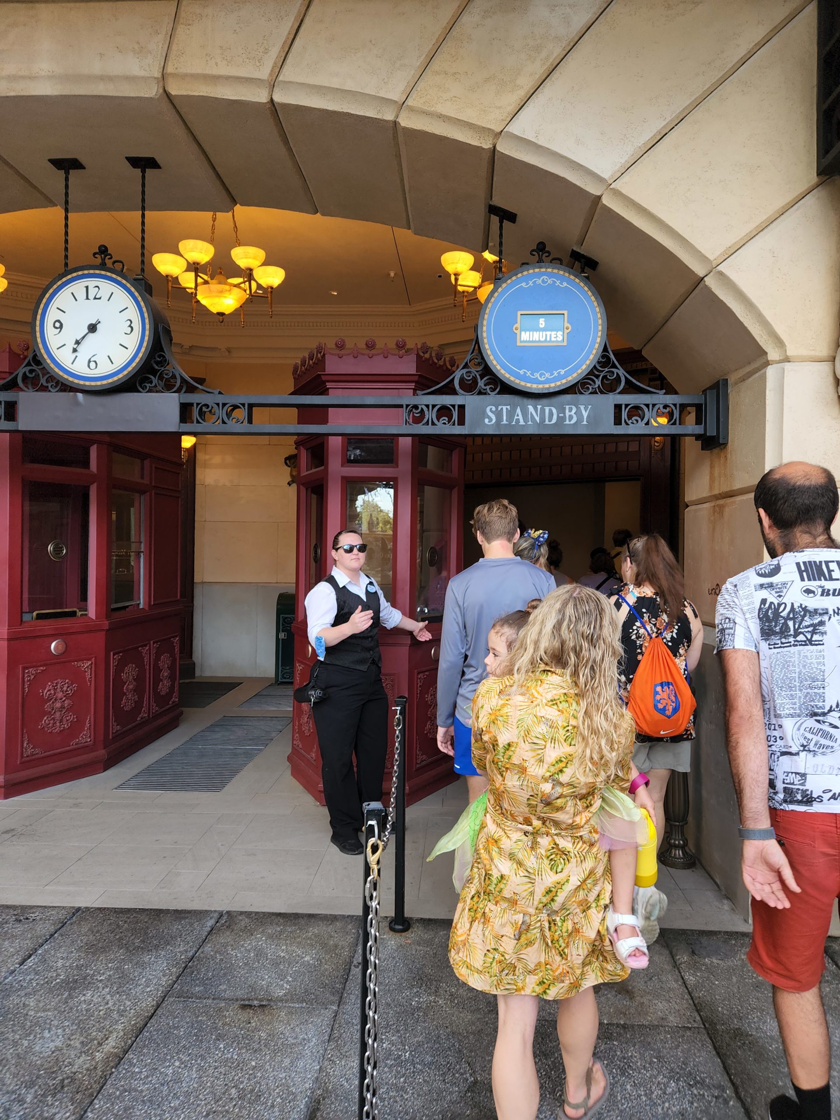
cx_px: 420
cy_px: 560
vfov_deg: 73.9
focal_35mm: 23
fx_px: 744
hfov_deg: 58.9
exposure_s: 1/120
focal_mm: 5.4
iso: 64
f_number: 1.8
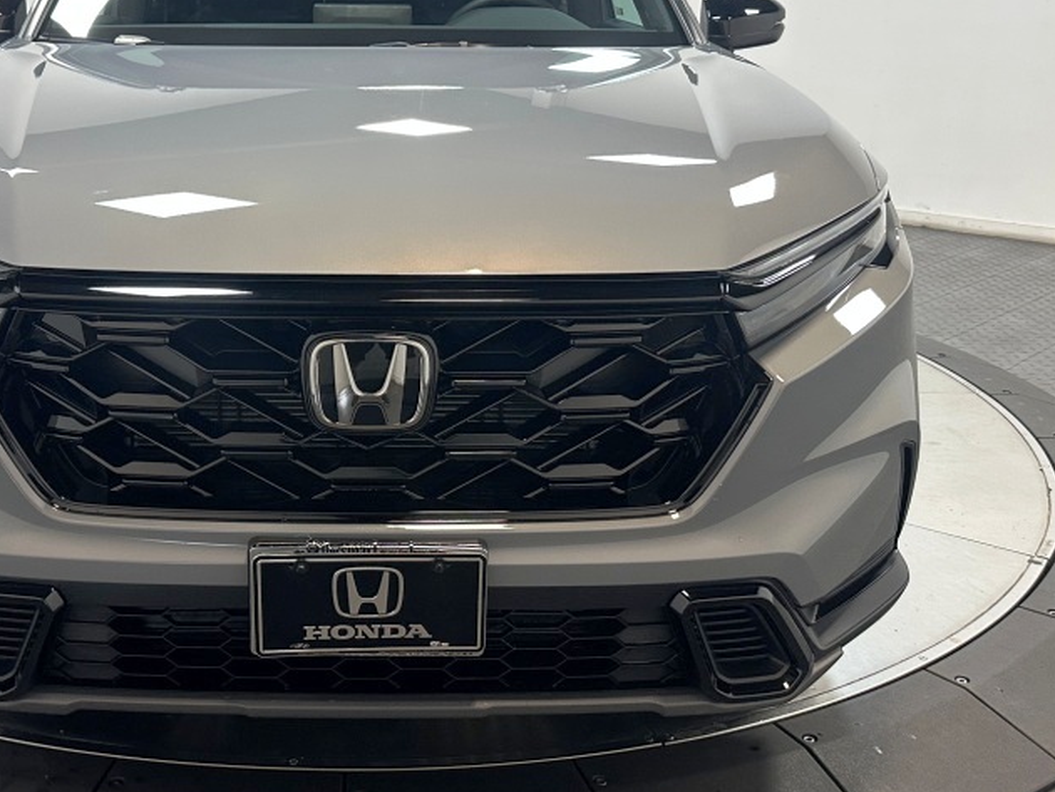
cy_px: 328
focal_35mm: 39
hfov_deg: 47.2
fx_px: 1189
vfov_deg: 36.7
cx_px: 365
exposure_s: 1/60
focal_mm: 6.86
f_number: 1.78
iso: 250
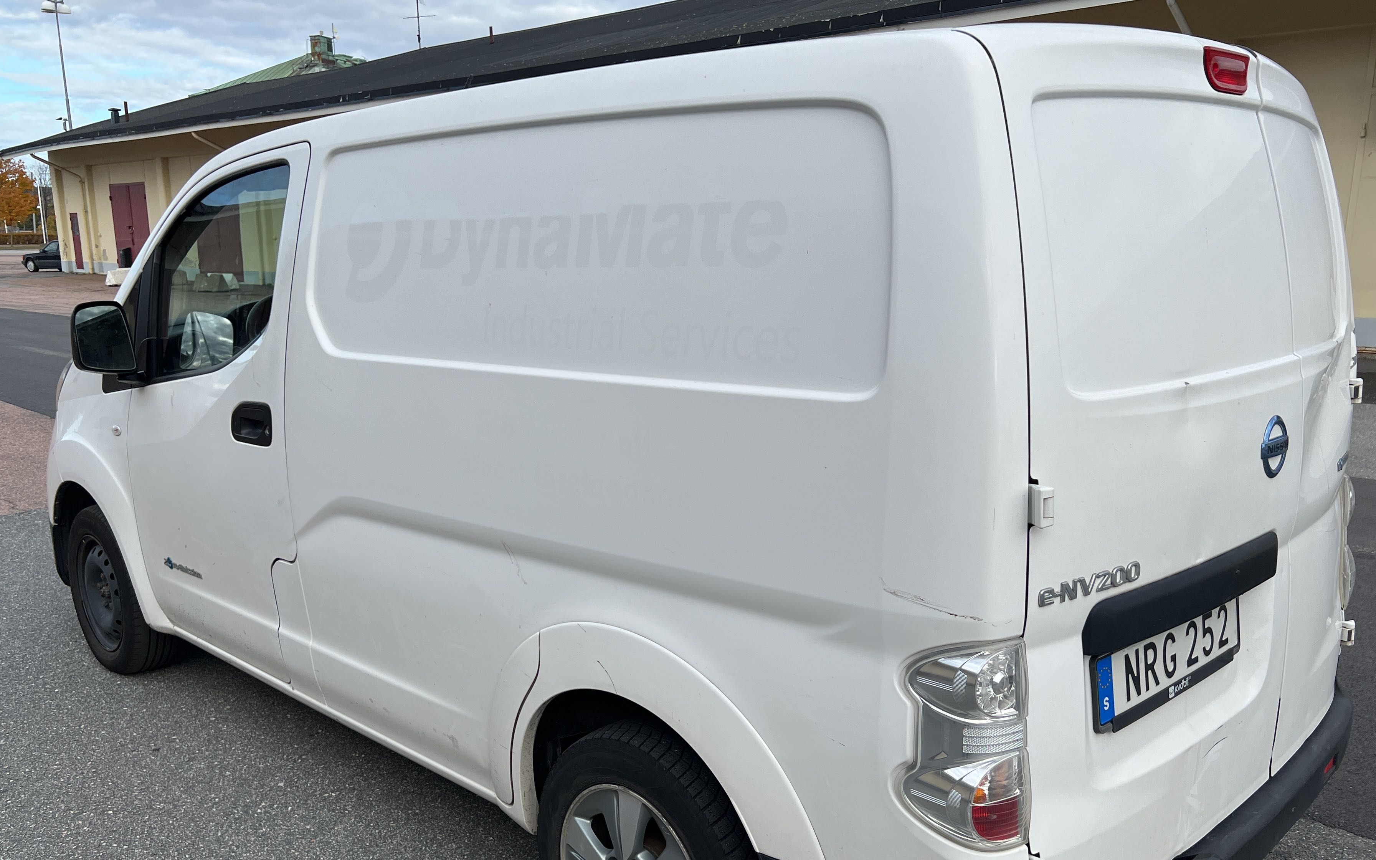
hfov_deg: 61.2
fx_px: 1162
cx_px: 685
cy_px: 526
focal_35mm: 31
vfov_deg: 40.4
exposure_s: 1/2513
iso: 50
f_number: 1.5
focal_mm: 5.7
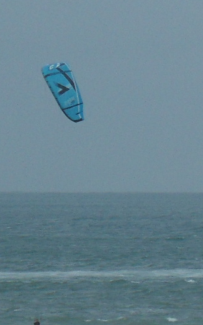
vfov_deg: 2.1
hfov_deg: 1.3
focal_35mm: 997
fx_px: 8823
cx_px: 528
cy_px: 197
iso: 80
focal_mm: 42
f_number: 5.8
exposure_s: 1/350
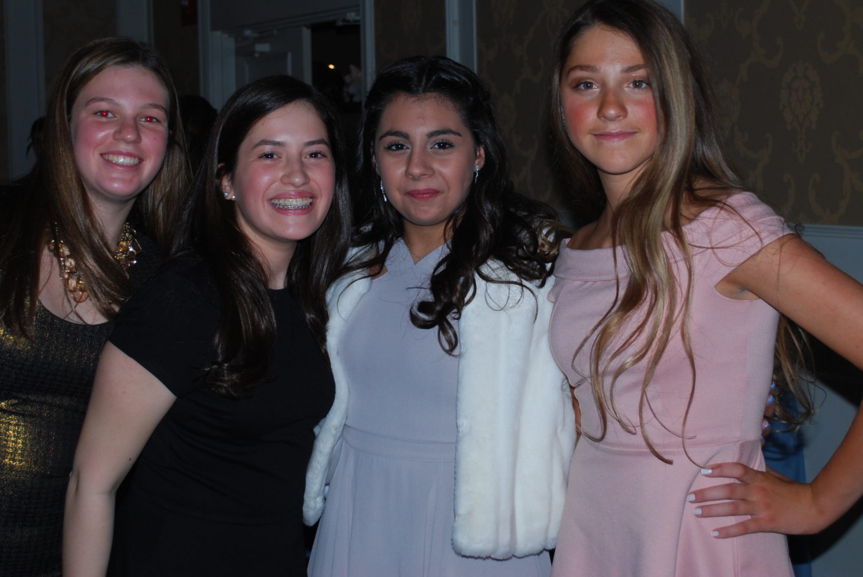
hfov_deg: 29.2
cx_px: 421
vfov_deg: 19.7
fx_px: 1656
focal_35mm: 69
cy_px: 193
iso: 200
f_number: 5
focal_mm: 34
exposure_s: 1/60
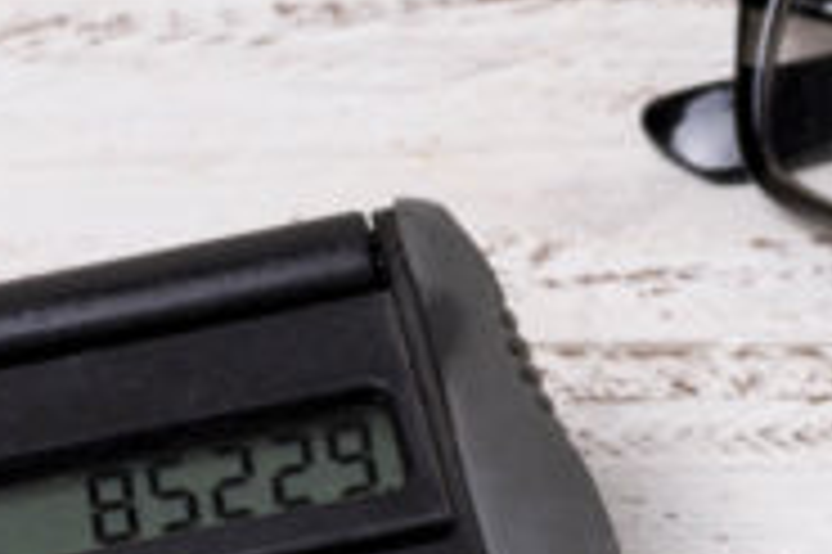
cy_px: 1414
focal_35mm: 341
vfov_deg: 3.9
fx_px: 7879
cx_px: 1736
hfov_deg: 5.9
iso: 100
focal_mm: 35
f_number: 7.1
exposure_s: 1/160
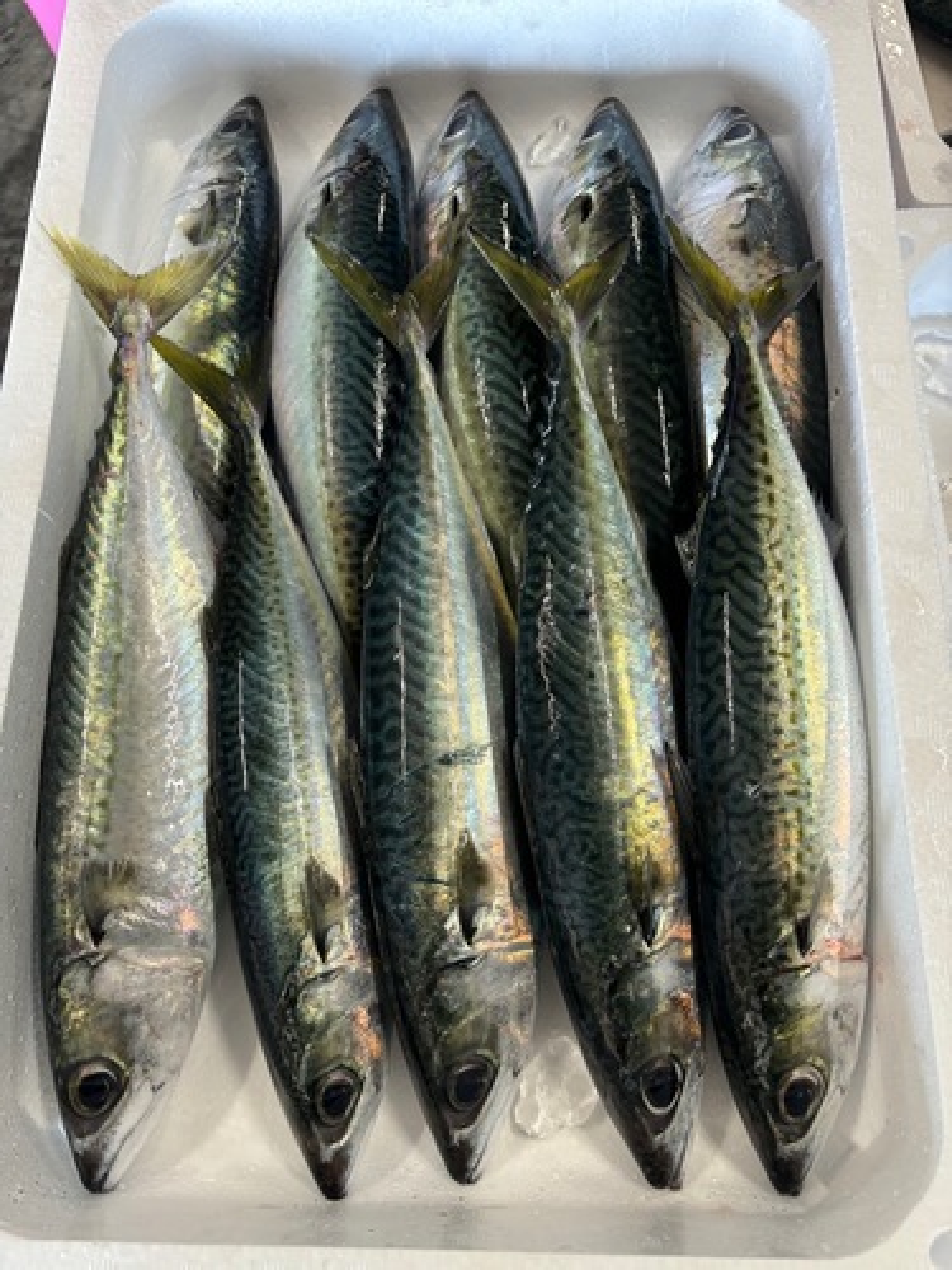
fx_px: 953
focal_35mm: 26
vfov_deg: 67.3
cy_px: 635
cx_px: 476
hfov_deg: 53.1
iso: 125
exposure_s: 1/106
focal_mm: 5.96
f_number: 1.6
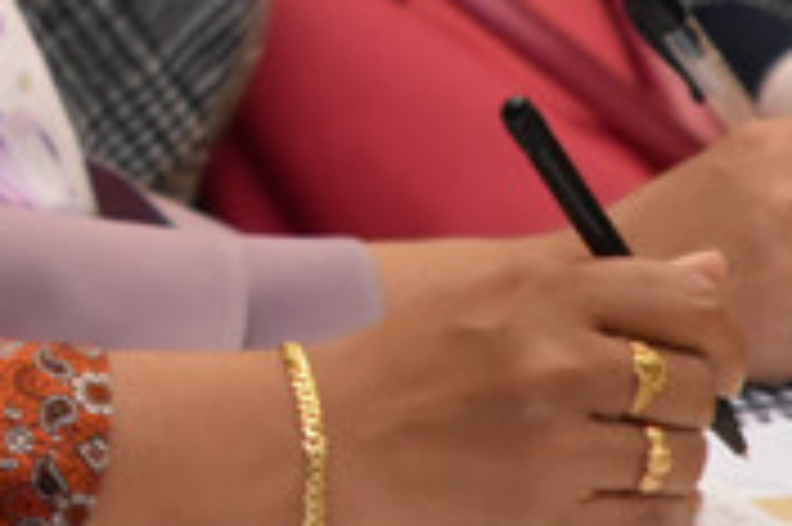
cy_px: -371
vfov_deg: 0.8
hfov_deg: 1.2
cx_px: -148
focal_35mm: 1774
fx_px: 38991
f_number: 5.6
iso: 3200
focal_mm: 260
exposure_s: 1/100
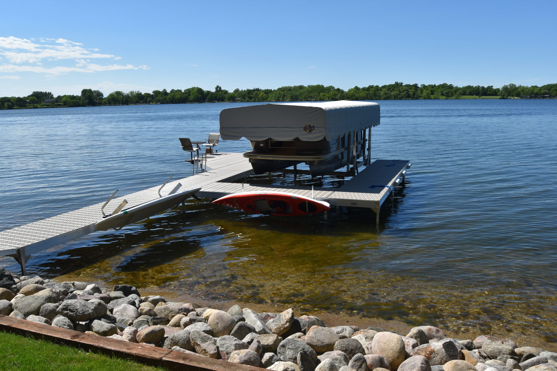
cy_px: 186
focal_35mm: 28
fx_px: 441
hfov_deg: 64.6
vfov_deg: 45.7
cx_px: 278
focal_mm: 19
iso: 100
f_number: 11
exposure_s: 1/200
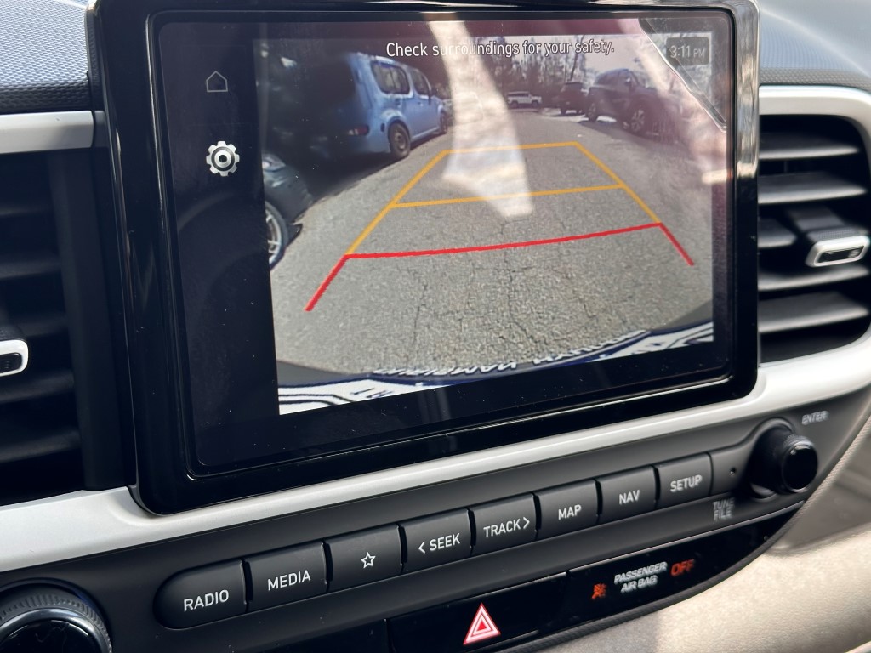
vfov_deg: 30.3
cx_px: 436
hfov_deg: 39.7
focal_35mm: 48
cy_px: 326
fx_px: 1208
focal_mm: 6.86
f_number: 1.78
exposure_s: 1/250
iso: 80
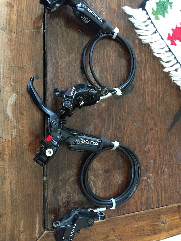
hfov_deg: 48.2
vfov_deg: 61.7
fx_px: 202
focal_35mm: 29
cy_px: 120
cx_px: 90
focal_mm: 4.15
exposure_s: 1/24
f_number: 2.2
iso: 250
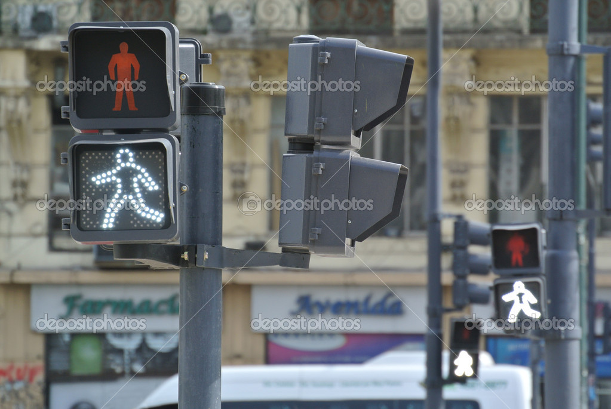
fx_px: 5047
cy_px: 204
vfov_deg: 4.6
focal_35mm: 297
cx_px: 306
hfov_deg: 6.9
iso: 100
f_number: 5.6
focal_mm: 110
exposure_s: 1/200
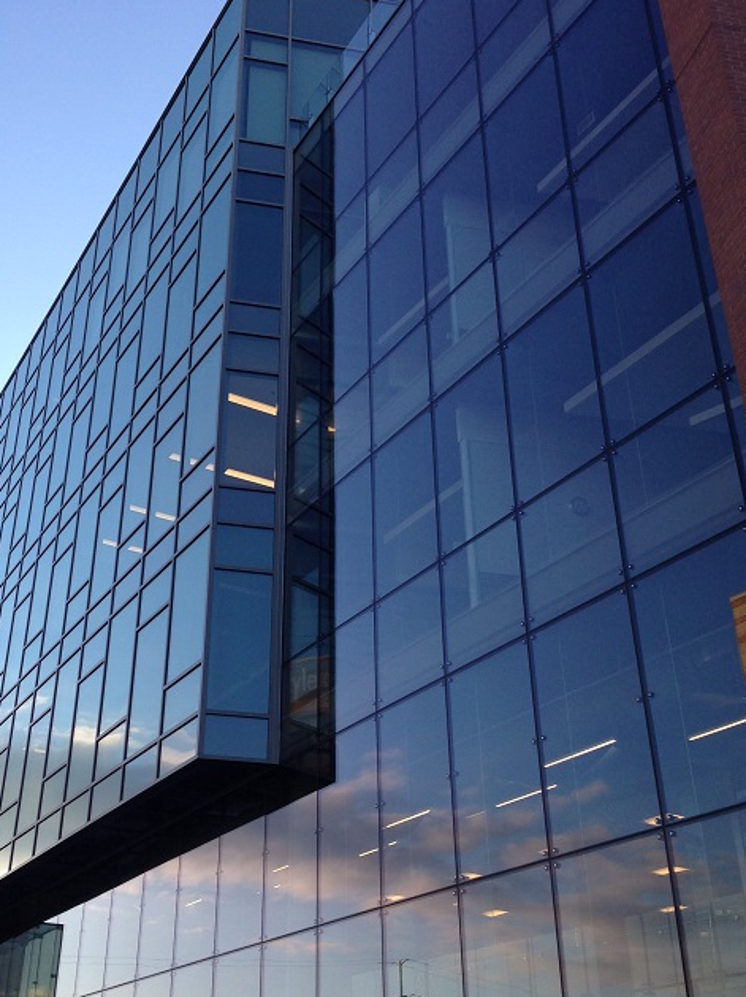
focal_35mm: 42
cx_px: 280
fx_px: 1208
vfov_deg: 44.8
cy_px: 469
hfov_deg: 34.1
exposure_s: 1/437
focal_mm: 4.12
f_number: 2.4
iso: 50
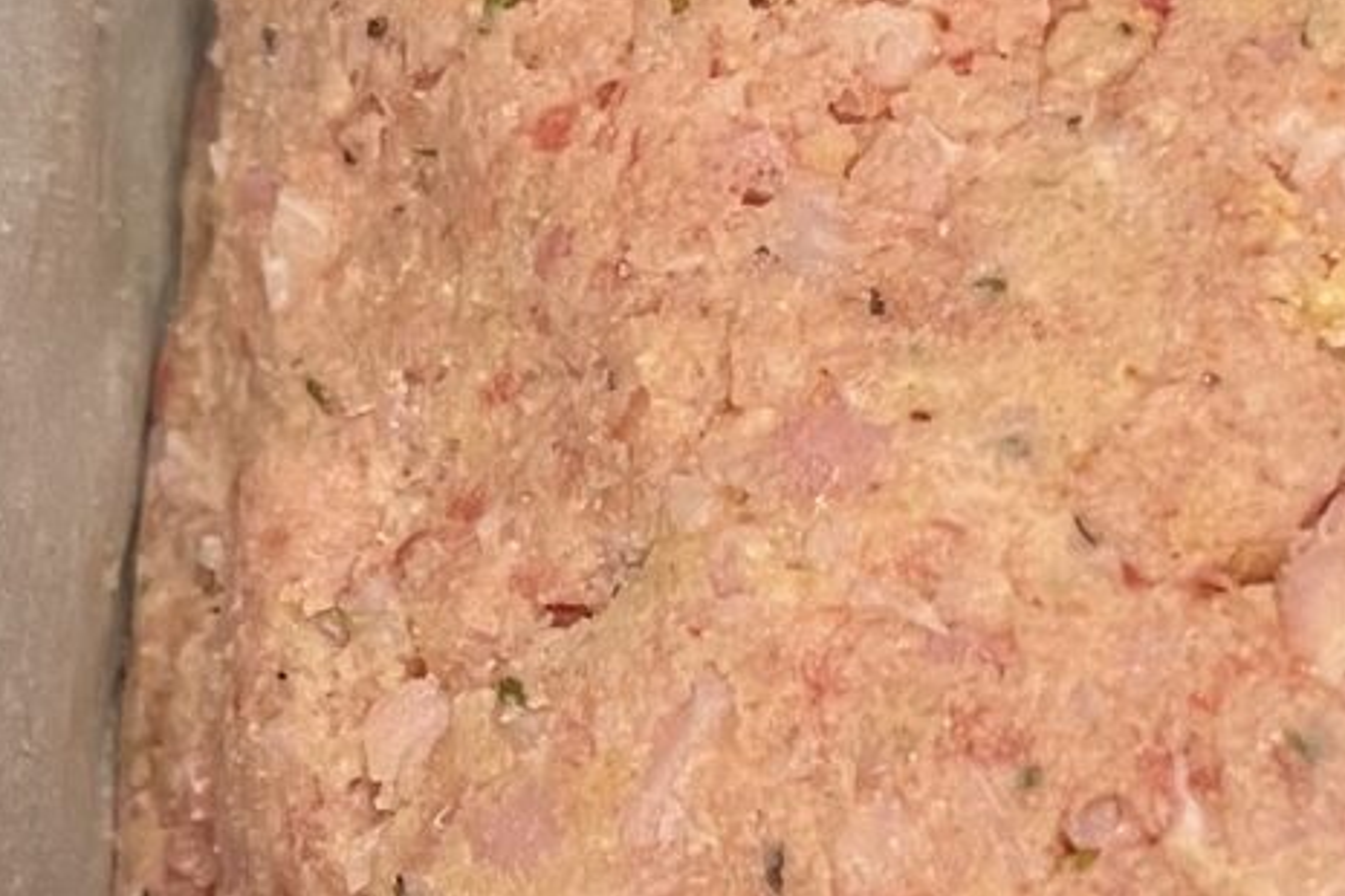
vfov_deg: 11.5
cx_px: 1186
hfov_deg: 17.0
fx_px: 4446
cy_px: 532
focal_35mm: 119
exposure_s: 1/60
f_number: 1.5
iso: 250
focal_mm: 5.7
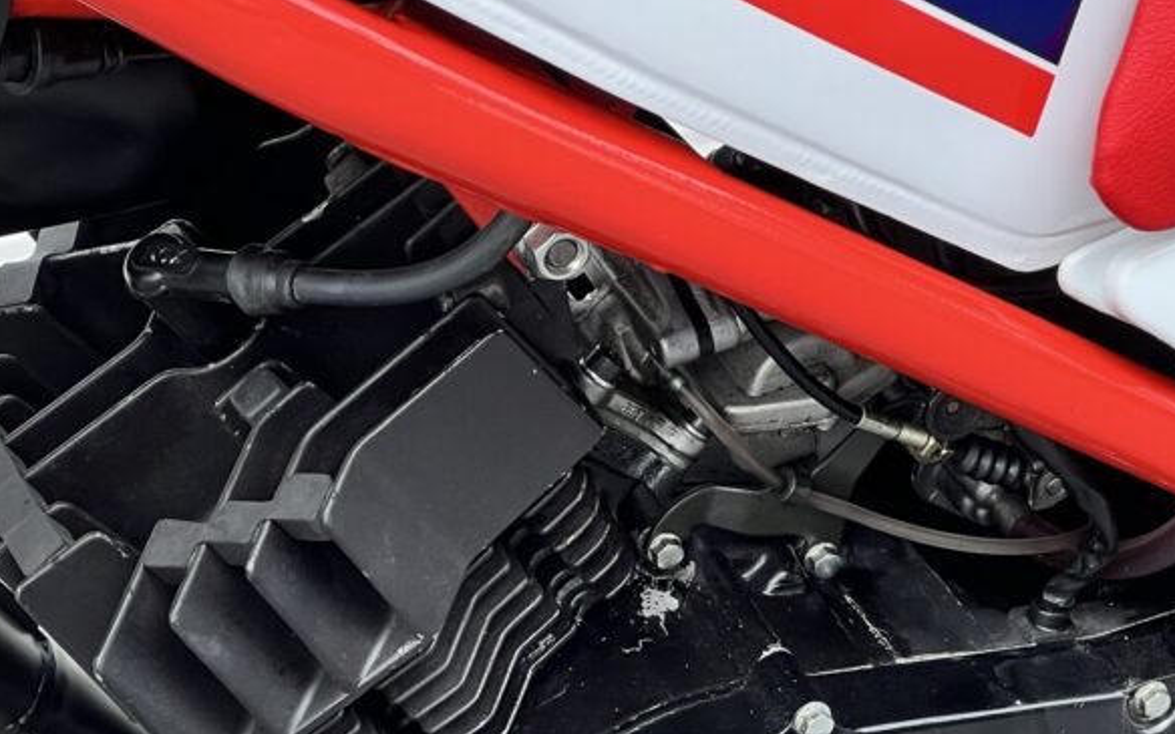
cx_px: 743
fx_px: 4771
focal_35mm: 149
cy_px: 644
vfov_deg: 8.8
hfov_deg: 14.0
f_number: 2.8
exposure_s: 1/105
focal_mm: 9
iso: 32
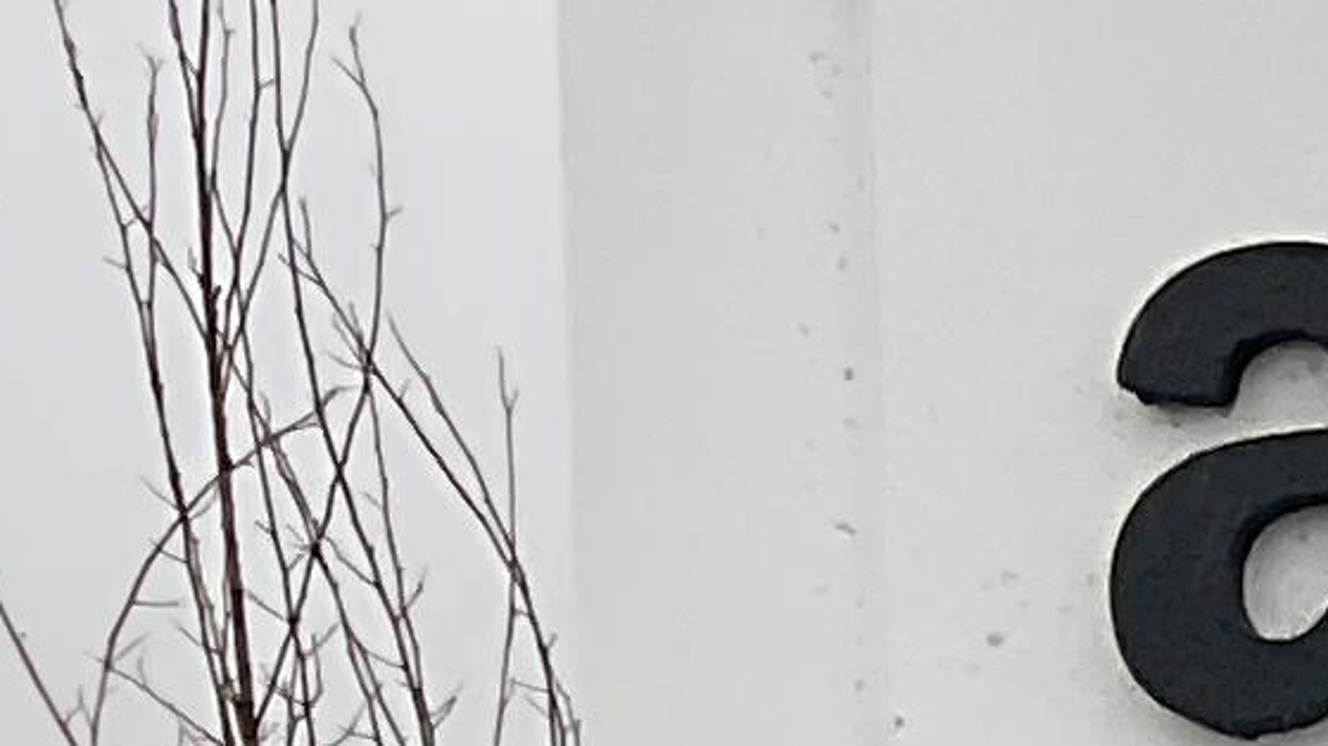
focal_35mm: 228
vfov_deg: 4.9
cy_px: 2794
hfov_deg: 8.1
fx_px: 8026
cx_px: 4036
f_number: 1.8
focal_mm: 3
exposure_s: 1/198
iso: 16
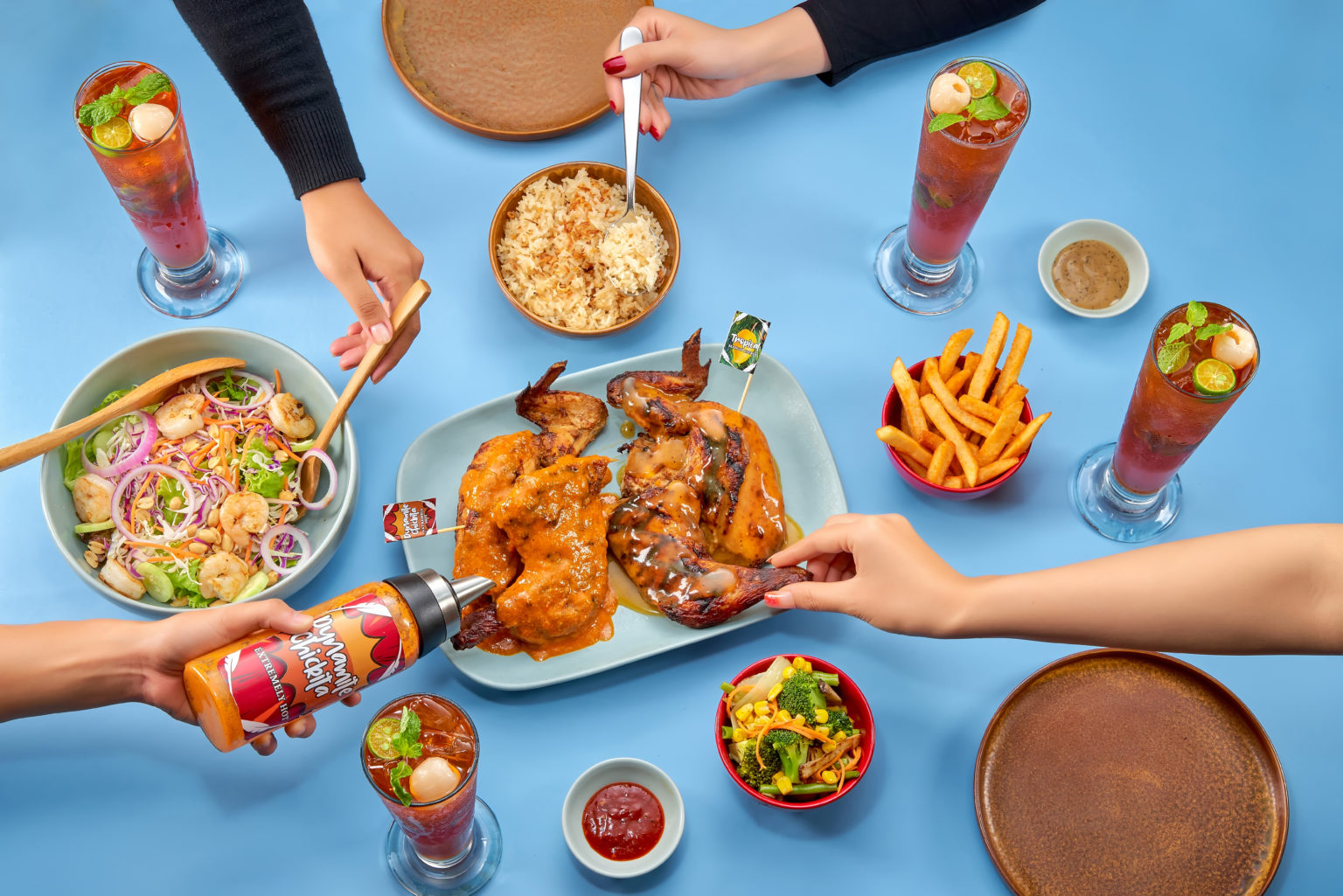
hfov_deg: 36.2
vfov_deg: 24.6
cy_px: 448
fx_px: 2052
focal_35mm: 55
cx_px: 672
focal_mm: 55
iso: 400
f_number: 16
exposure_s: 1/100
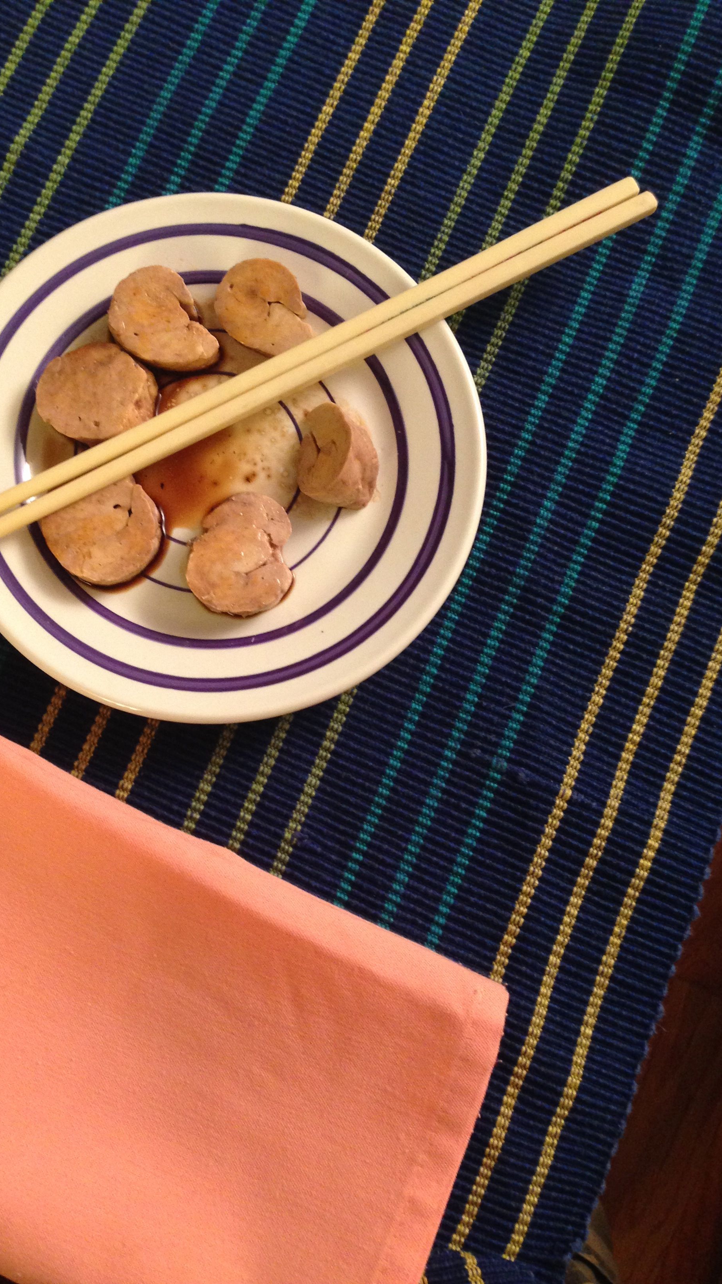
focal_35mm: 36
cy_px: 642
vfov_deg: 55.3
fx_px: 1225
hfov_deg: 32.7
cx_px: 291
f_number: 2.4
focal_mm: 4.12
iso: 250
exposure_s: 1/20
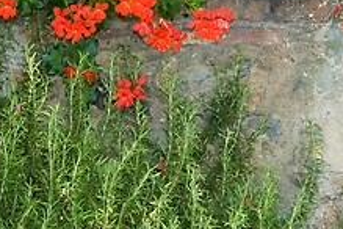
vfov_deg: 6.9
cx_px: 86
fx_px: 1829
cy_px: -249
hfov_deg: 10.7
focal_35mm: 192
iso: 100
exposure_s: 1/60
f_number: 5.6
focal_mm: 28
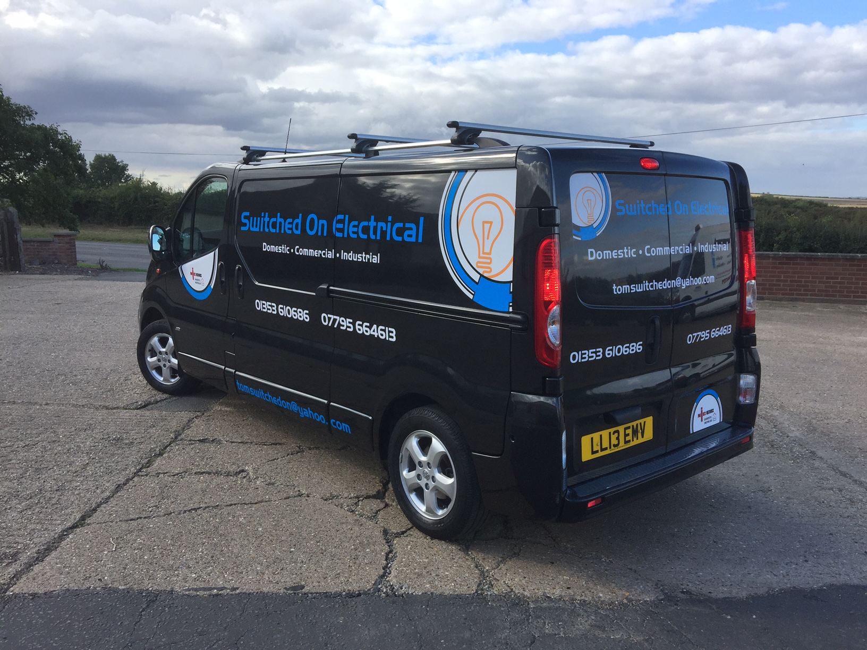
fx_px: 726
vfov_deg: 48.2
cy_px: 325
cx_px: 434
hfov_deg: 61.7
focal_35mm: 29
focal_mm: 4.15
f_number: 2.2
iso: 32
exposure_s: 1/1041
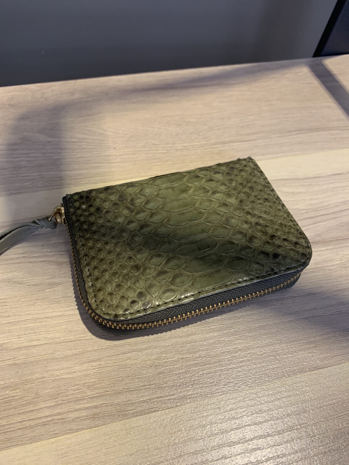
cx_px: 174
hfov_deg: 53.1
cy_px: 232
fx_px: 350
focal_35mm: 26
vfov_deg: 67.3
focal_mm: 4.25
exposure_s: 1/50
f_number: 1.8
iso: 160
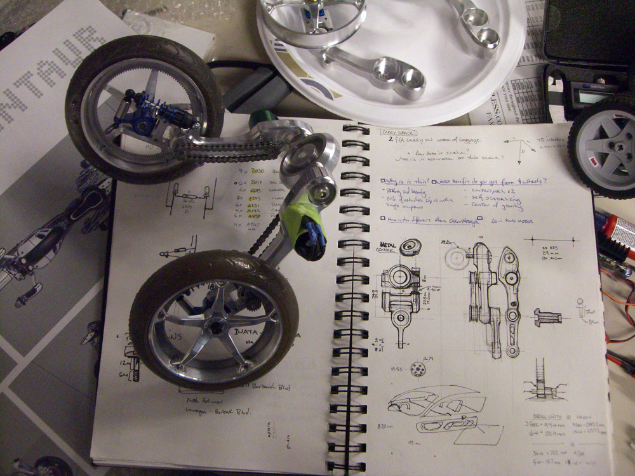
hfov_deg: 49.0
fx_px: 697
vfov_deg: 37.7
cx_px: 318
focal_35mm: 38
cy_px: 238
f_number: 2.7
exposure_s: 1/80
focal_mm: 6.2
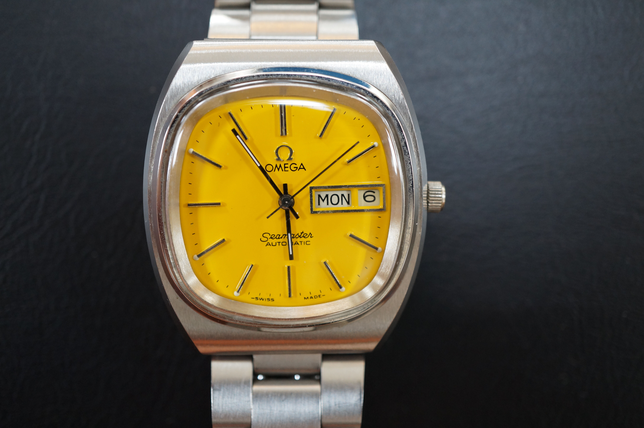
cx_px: 322
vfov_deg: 29.8
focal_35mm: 45
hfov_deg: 43.6
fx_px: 804
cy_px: 214
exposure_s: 1/60
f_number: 4
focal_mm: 30
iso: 500
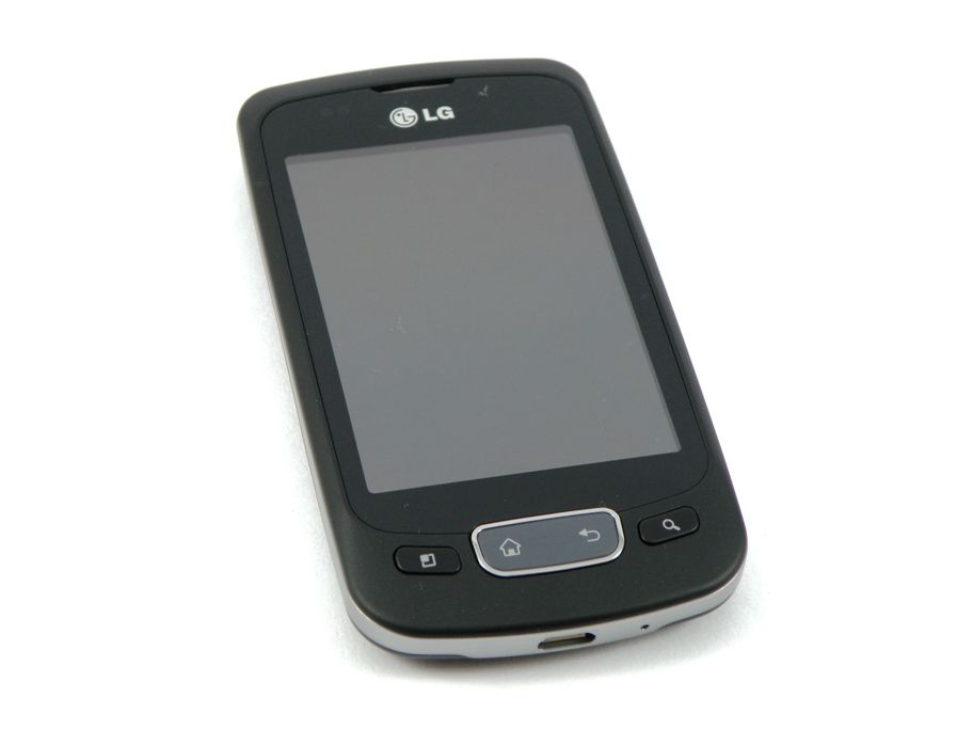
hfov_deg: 19.6
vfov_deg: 14.8
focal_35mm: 100
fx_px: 2811
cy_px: 365
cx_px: 486
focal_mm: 17.86
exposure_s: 1/80
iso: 64
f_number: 4.1
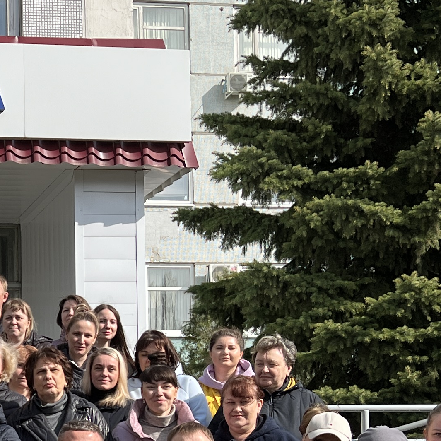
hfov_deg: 18.9
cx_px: -81
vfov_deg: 19.4
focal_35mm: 87
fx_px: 1254
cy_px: 427
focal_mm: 5.7
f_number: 1.5
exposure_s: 1/3257
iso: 50
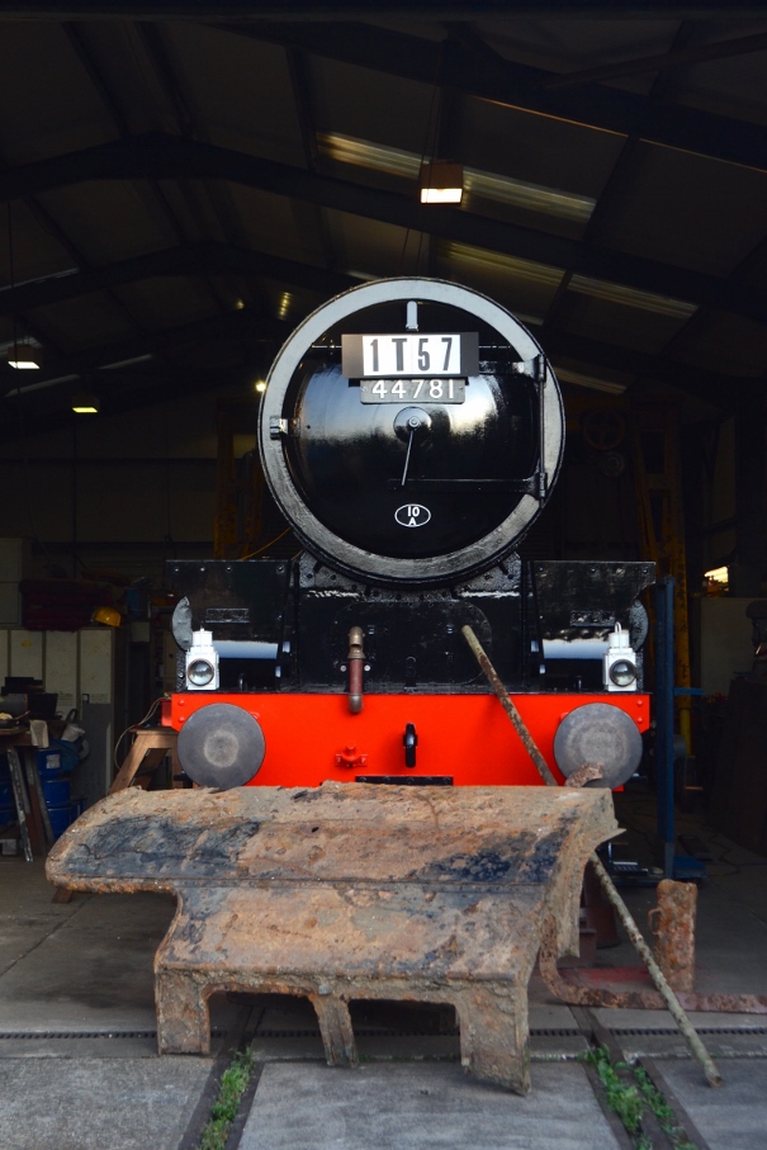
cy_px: 575
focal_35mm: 57
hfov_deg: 23.8
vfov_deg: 35.0
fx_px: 1821
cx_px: 384
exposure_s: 1/200
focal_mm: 38
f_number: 6.3
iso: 400
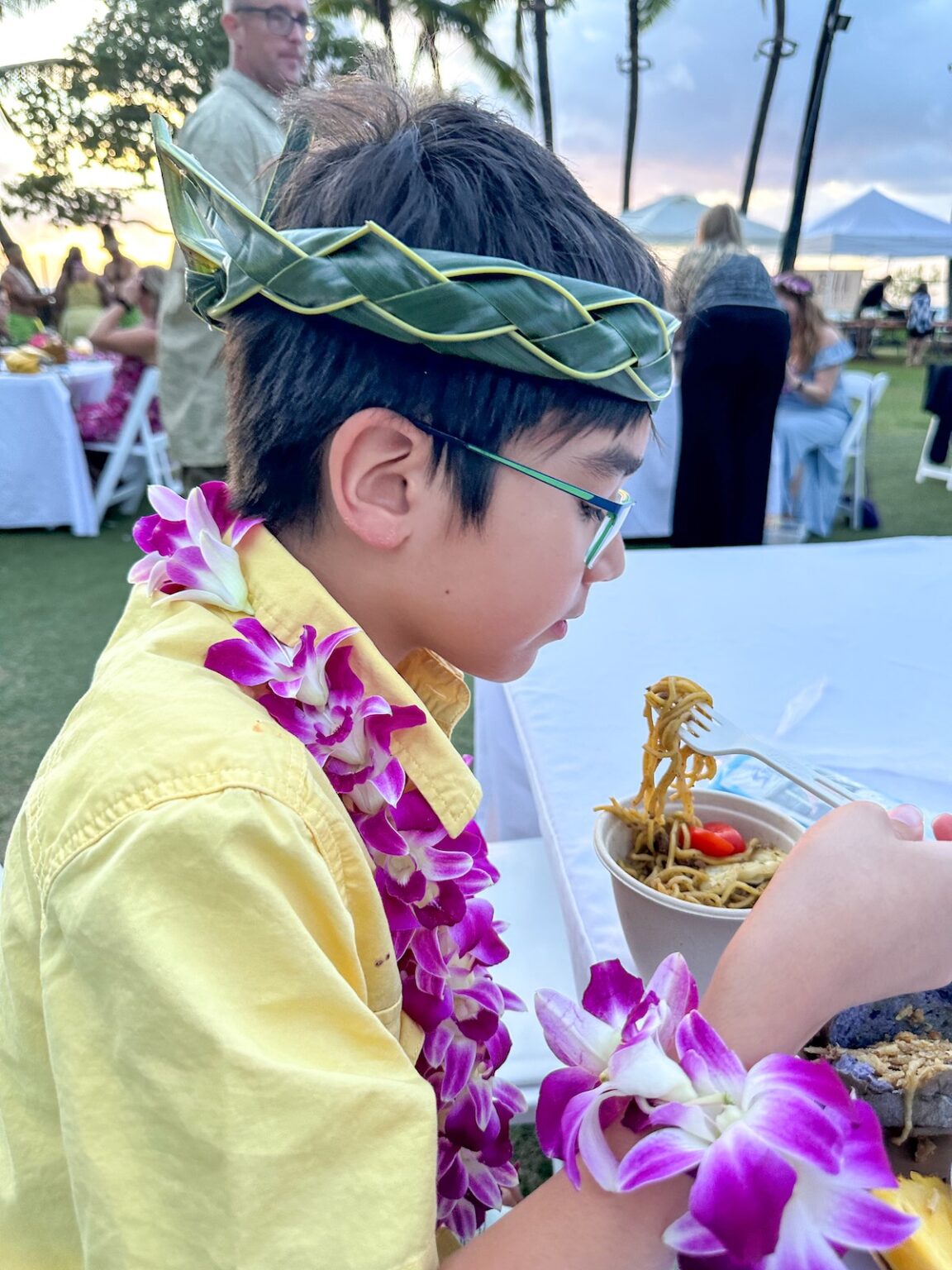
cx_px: 476
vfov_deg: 71.6
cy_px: 635
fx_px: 880
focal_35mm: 24
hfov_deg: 56.8
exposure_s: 1/120
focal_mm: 6.86
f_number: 1.8
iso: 160
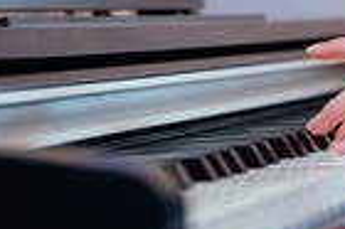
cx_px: 518
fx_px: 2020
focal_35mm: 211
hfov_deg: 9.5
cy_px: -116
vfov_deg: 6.4
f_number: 3.5
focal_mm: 50
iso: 200
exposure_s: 1/50
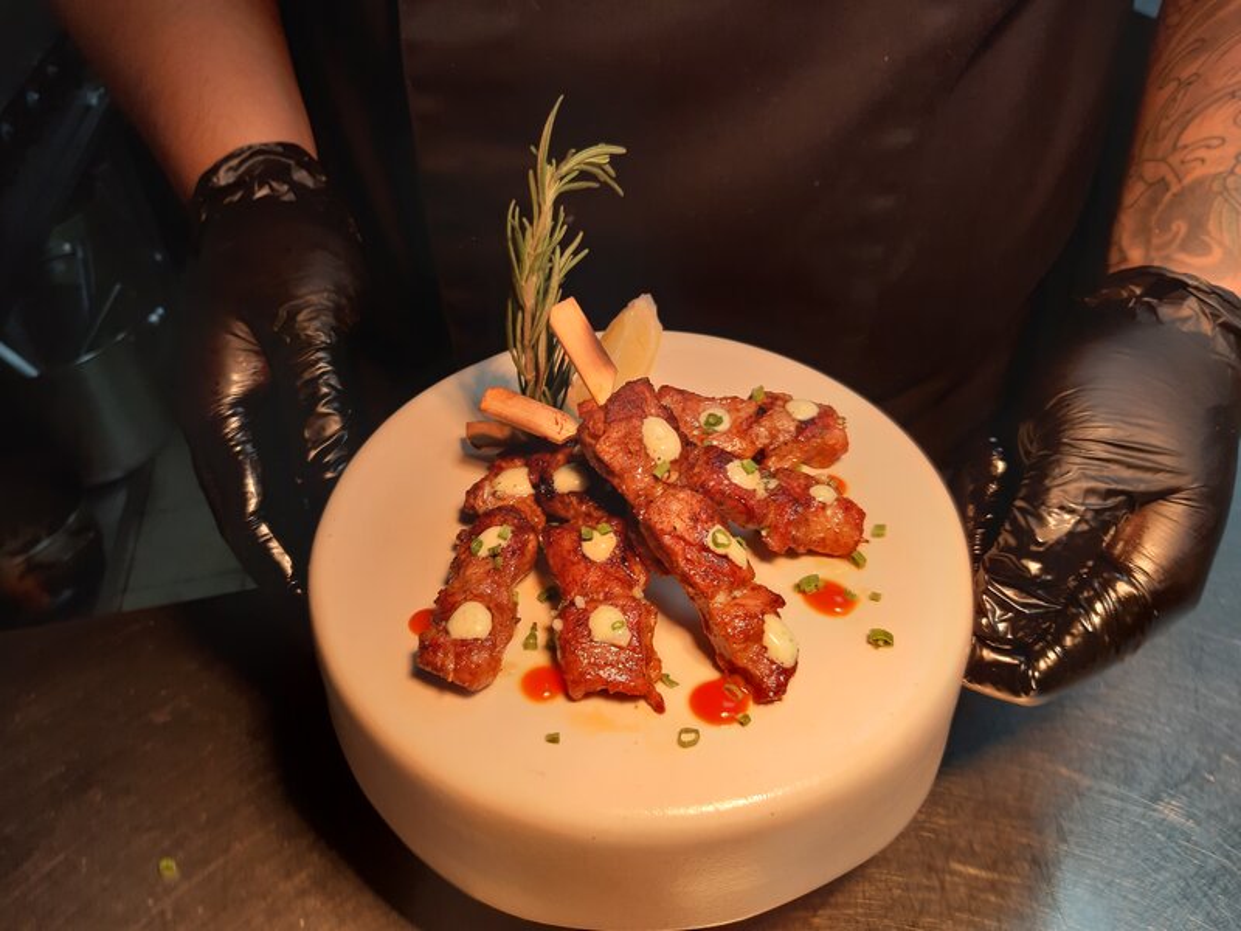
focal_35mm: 27
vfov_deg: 51.4
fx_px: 968
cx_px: 620
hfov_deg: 65.3
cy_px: 466
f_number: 1.7
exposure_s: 1/100
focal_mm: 3.93
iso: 50
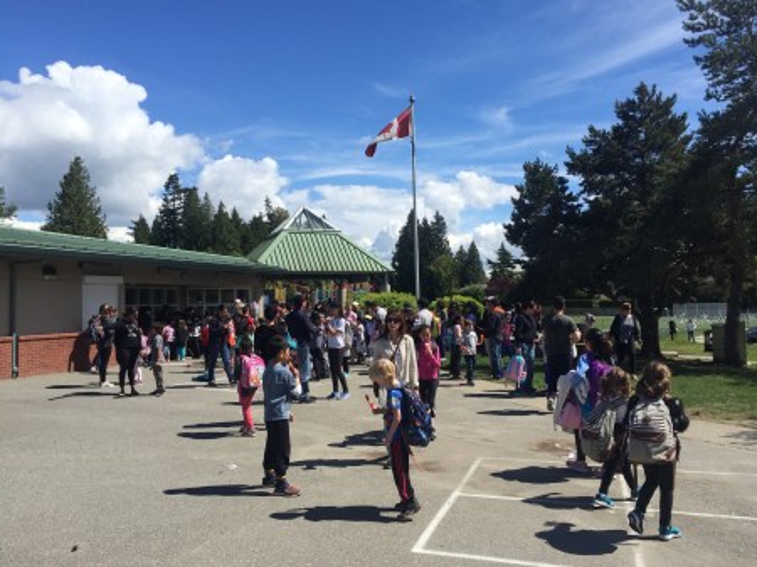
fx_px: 634
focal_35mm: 29
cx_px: 378
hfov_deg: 61.7
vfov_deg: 48.2
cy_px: 284
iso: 32
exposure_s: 1/2825
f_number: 2.2
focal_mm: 4.15
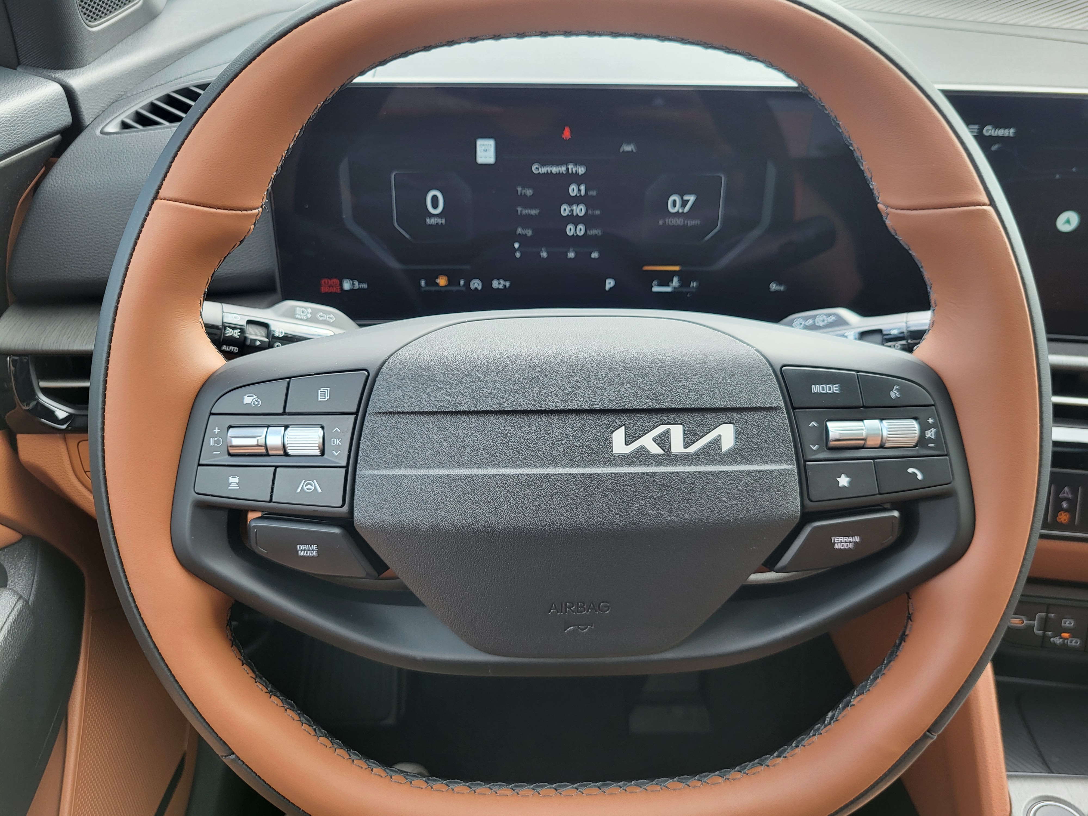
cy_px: 408
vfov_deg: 53.1
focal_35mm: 26
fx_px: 817
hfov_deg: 67.3
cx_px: 544
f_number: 1.8
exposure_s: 1/120
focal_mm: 5.4
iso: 50
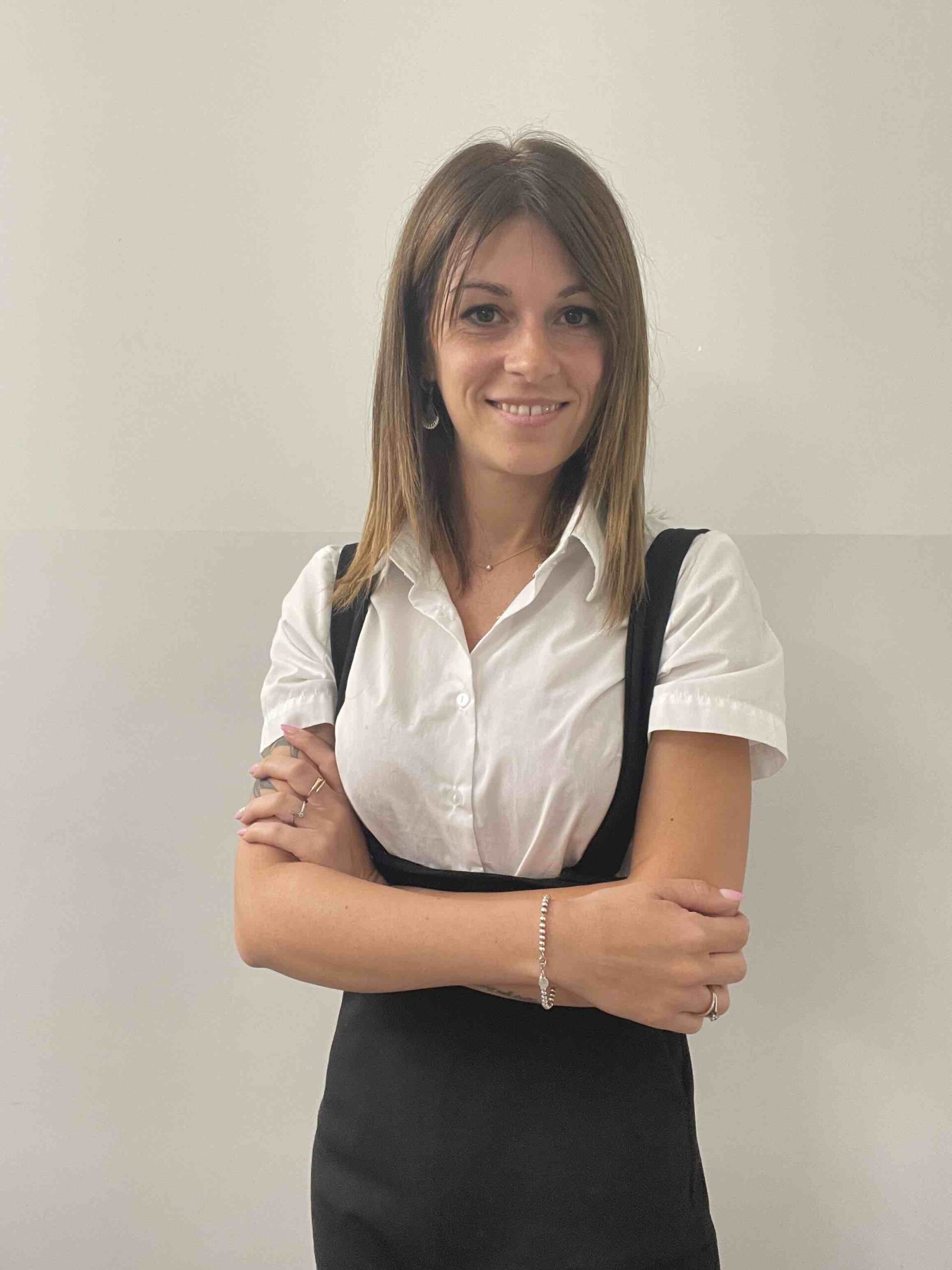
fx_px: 1100
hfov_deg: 46.8
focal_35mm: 30
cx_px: 476
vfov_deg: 60.0
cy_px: 635
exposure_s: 1/50
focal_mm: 2.71
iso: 250
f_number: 2.2
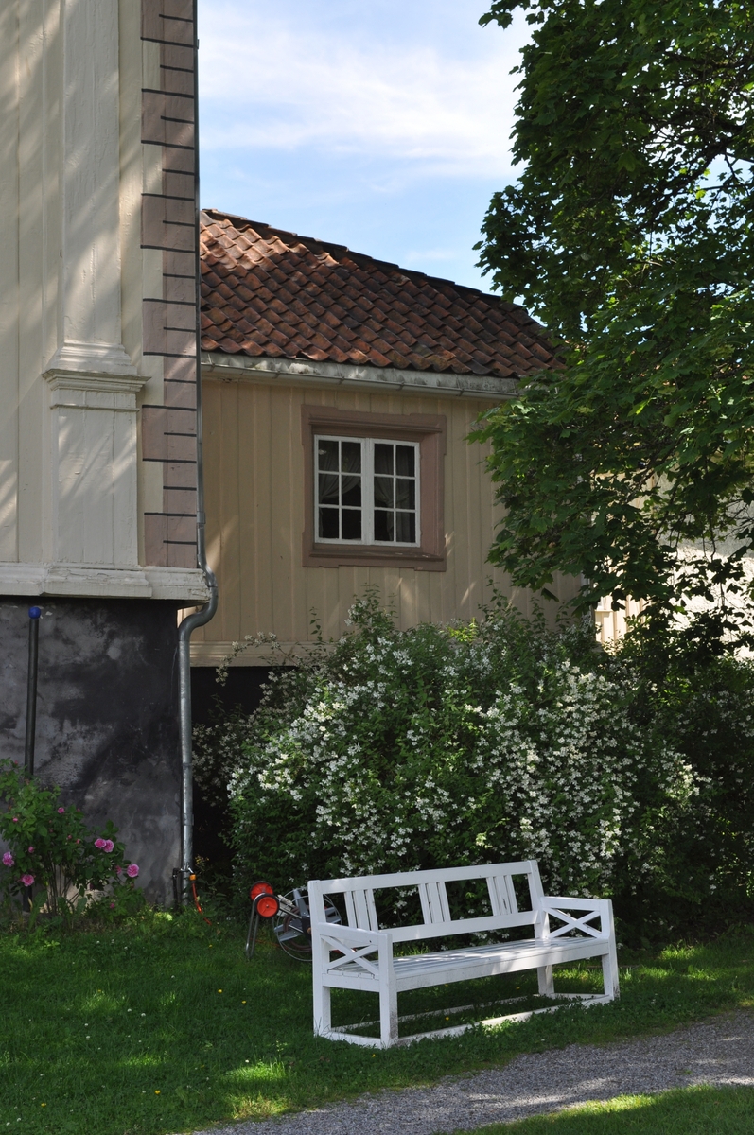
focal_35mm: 60
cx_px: 377
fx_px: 1890
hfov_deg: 22.6
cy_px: 568
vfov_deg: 33.4
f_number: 9
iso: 200
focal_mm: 40
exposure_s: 1/200
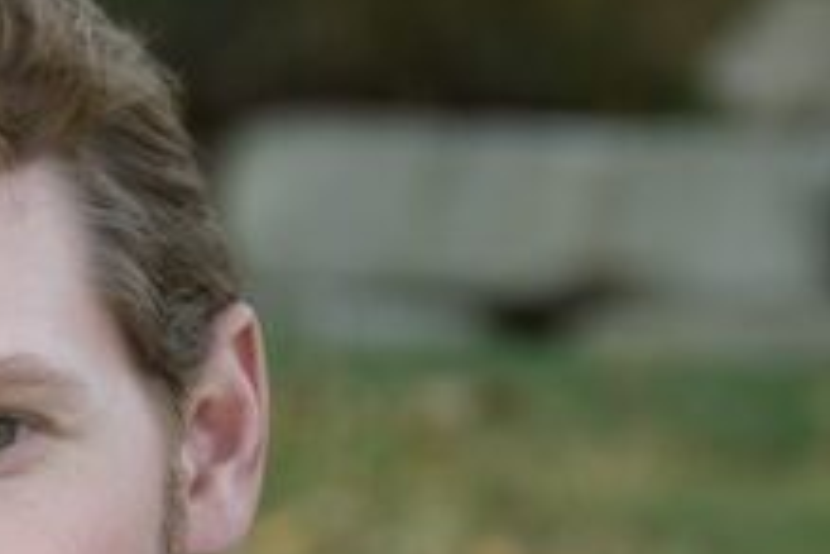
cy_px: 897
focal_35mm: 456
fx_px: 10513
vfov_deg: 3.0
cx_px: -15
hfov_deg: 4.5
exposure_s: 1/80
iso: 125
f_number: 6.3
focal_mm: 130
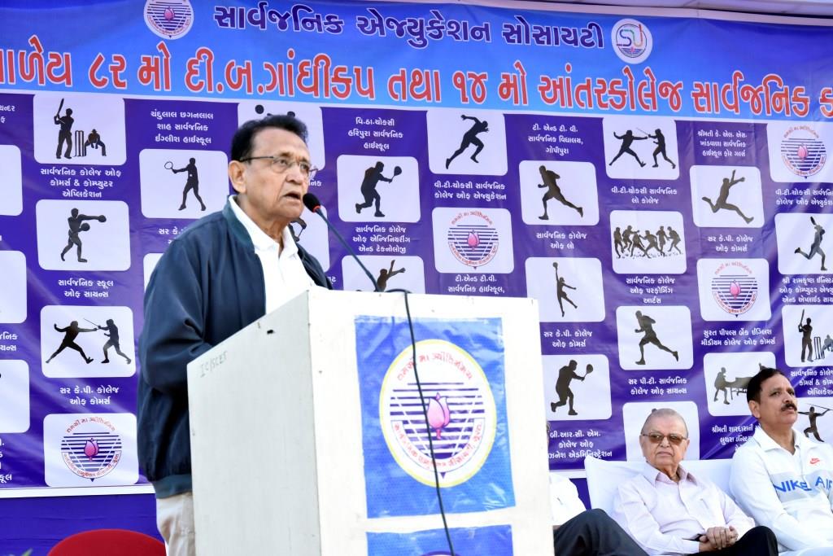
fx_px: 2013
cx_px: 416
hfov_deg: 23.4
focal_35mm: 87
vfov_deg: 15.7
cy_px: 278
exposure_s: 1/160
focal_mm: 58
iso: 1250
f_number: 8
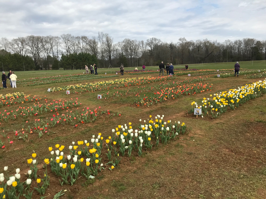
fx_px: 215
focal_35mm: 28
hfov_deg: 63.4
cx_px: 133
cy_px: 100
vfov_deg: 49.7
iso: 20
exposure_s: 1/2907
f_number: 1.8
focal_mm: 3.99
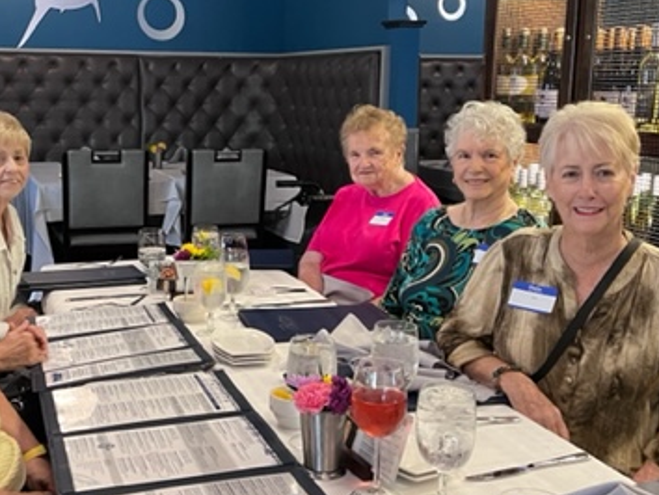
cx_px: 249
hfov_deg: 40.1
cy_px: 253
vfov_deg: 30.9
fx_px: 895
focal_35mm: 47
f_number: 1.6
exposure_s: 1/58
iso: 400
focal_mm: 5.1
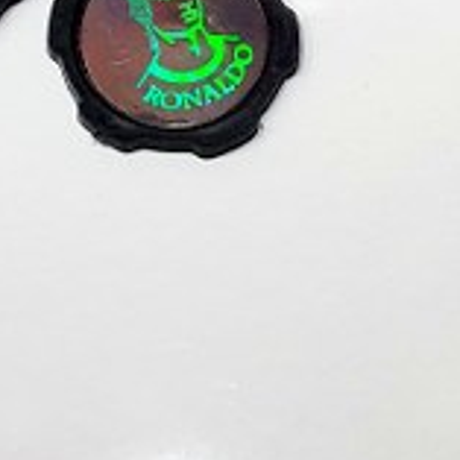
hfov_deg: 19.7
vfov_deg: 16.2
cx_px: 208
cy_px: -404
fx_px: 1323
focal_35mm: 88
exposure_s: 1/50
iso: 250
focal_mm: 4.32
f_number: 2.4
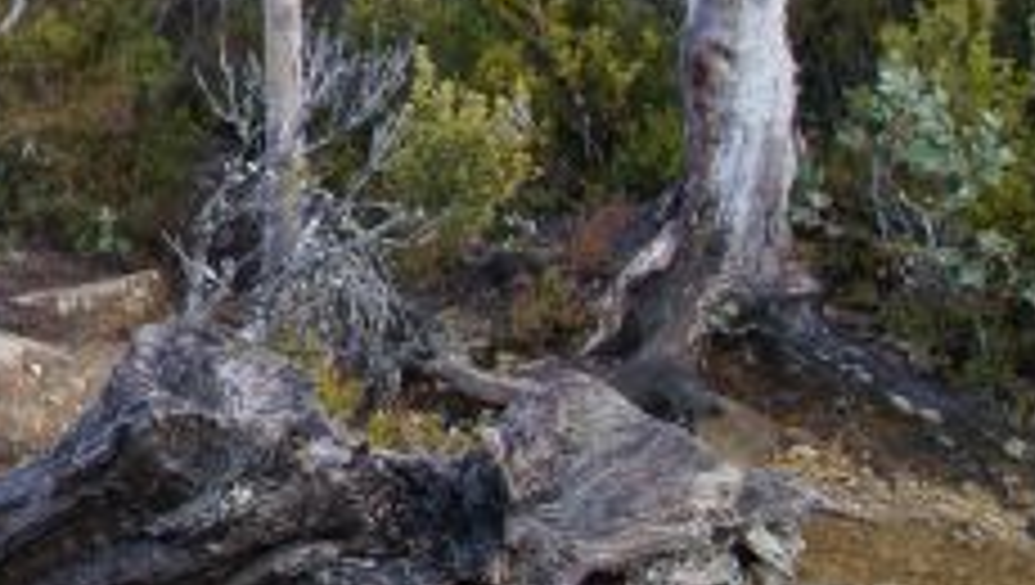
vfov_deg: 11.0
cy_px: -63
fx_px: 2995
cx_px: -639
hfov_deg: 17.2
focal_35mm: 109
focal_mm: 20
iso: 100
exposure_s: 1/80
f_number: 4.5
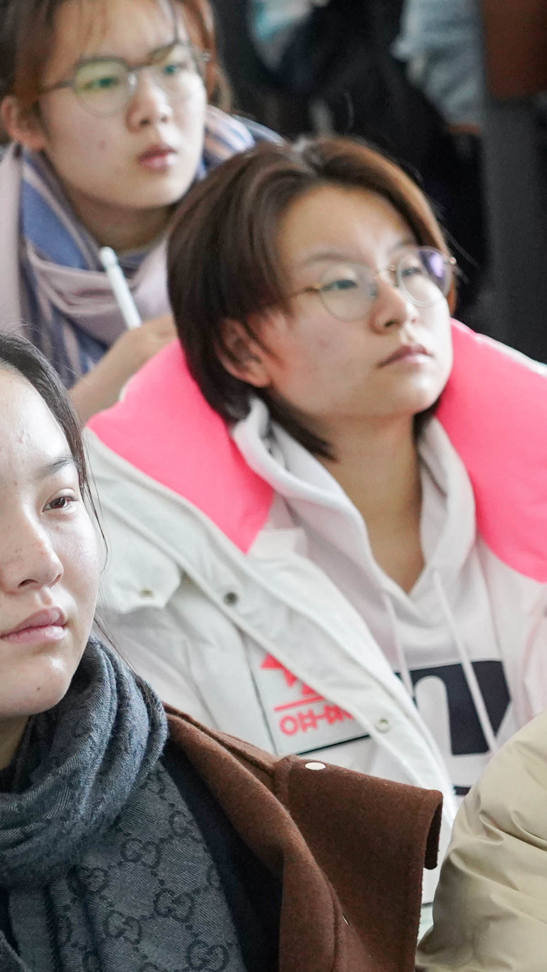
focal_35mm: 176
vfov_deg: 12.2
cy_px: 489
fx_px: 4539
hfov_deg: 6.6
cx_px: 1169
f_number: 4
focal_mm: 61
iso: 4000
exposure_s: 1/320
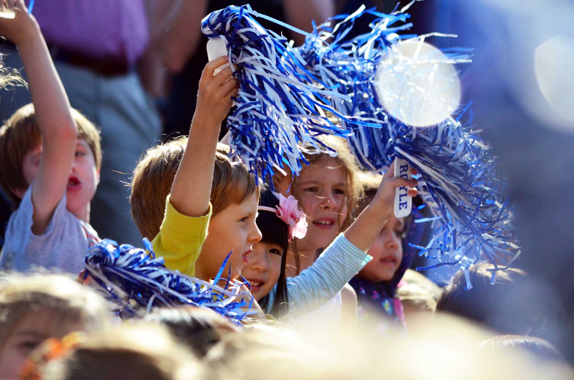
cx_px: 287
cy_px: 190
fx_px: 4773
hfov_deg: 6.9
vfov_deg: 4.6
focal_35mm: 300
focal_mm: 200
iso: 900
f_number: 5
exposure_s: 1/4000
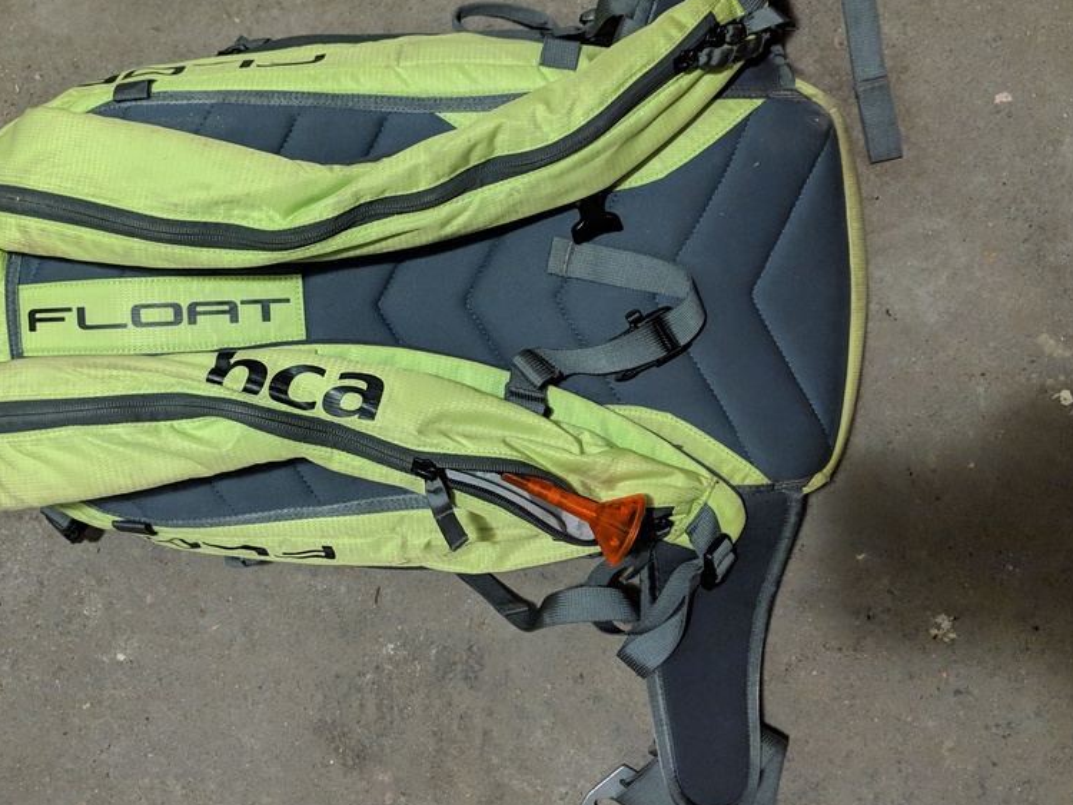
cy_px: 320
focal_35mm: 36
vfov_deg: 39.5
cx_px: 435
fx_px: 1116
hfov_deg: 51.0
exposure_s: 1/36.8
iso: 1463
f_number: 1.8
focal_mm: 4.44
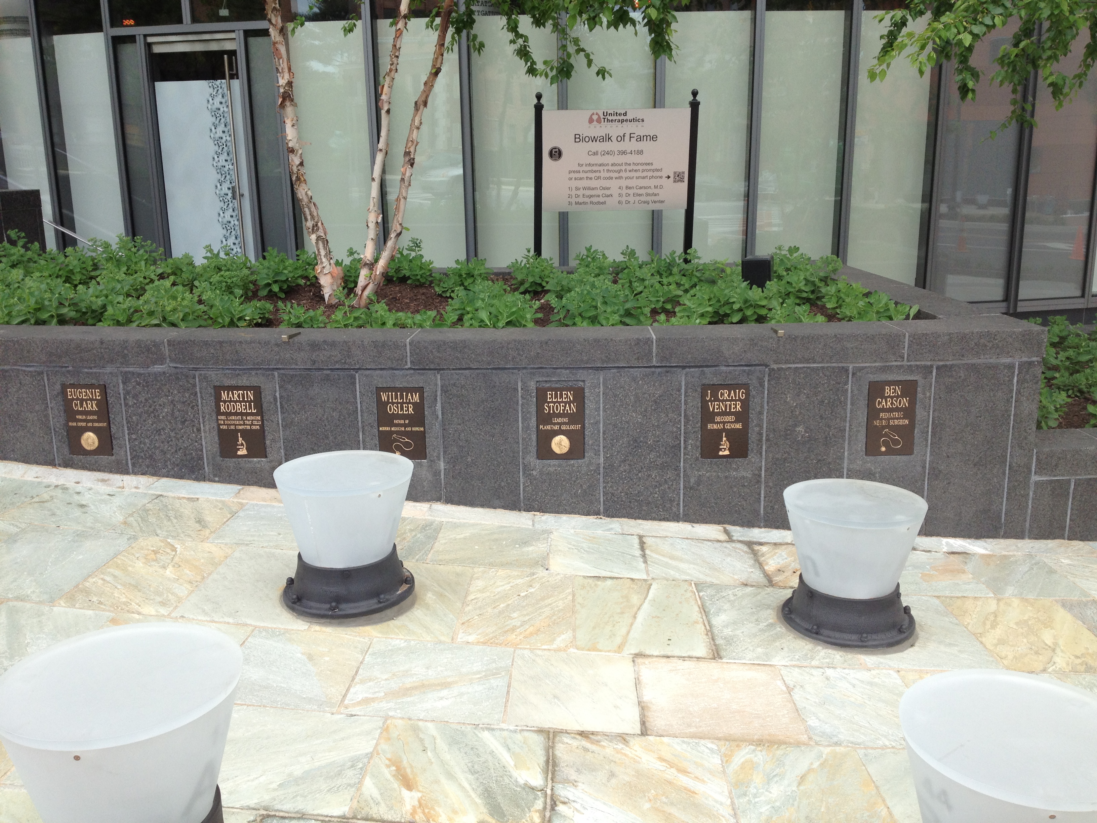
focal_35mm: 35
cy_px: 412
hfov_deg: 52.6
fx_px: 1109
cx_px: 548
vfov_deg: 40.7
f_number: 2.4
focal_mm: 4.28
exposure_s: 1/511
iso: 64
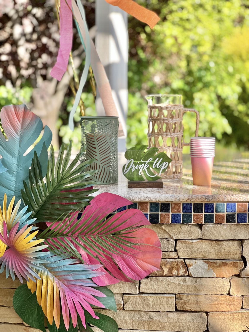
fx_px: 739
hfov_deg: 19.1
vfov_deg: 25.3
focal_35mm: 77
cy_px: 166
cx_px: 124
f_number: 2.8
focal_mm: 9
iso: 25
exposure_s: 1/121
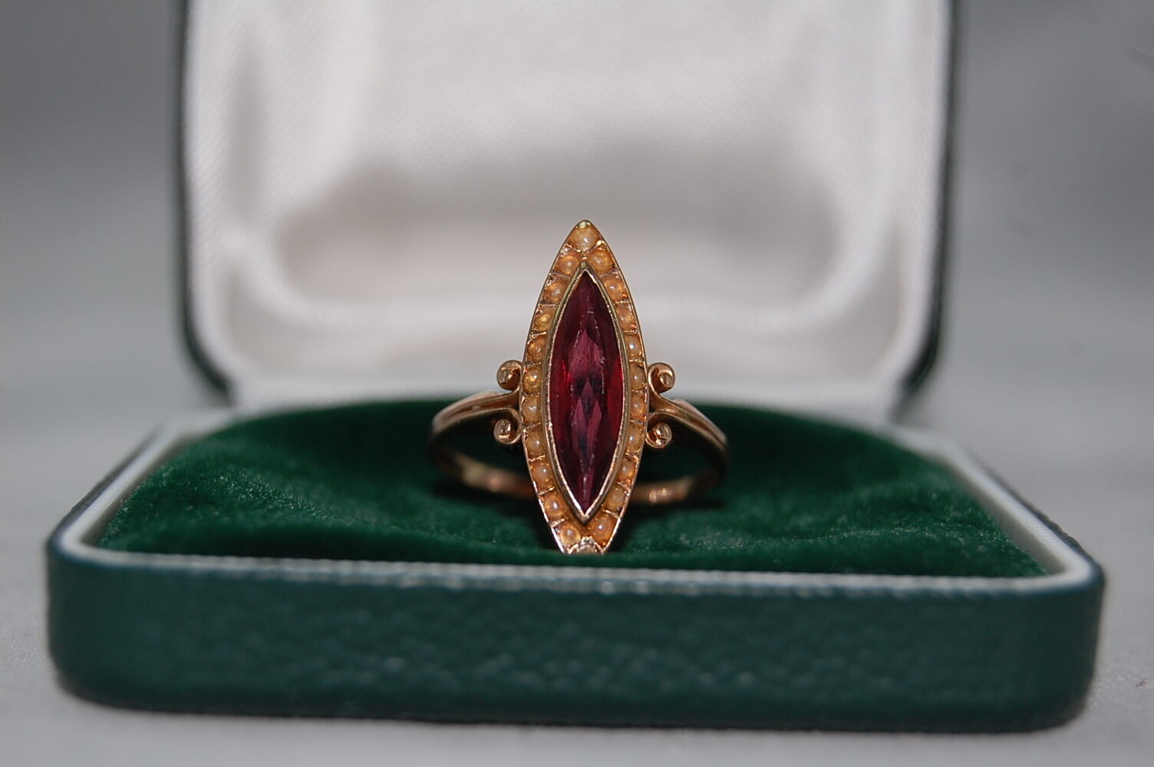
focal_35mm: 82
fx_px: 2642
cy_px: 384
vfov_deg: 16.5
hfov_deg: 24.6
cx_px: 577
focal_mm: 55
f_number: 5.6
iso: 280
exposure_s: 1/60
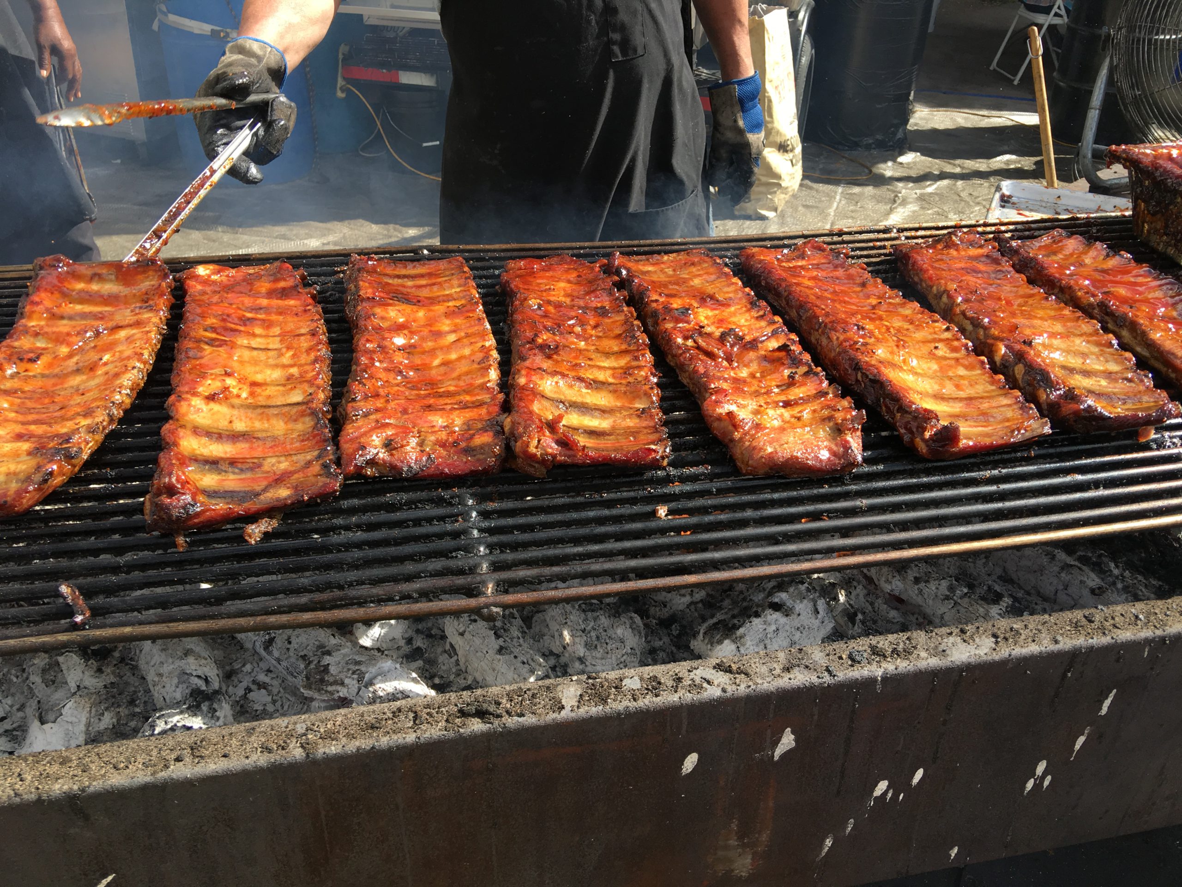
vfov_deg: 48.2
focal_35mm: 29
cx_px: 591
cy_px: 444
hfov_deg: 61.7
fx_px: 990
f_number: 2.2
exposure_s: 1/523
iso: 25
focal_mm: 4.15
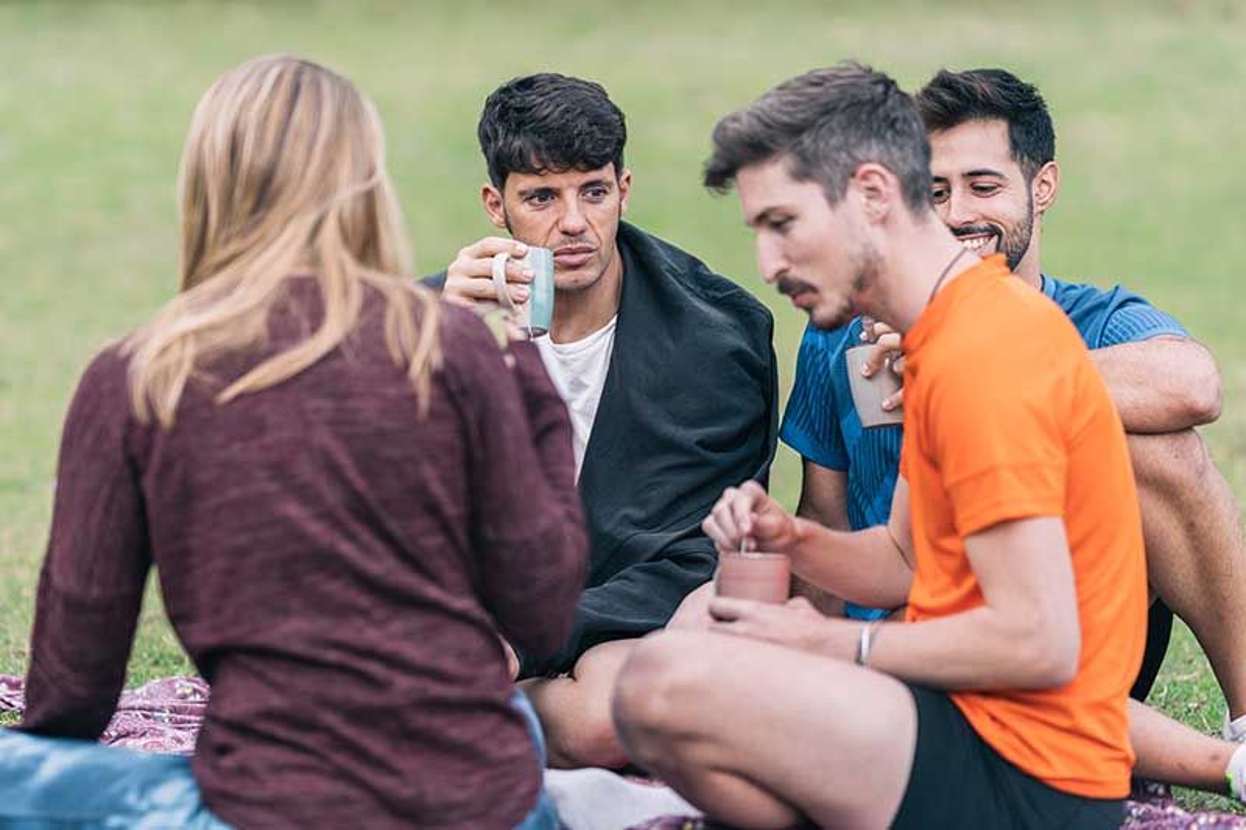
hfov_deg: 16.1
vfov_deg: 10.7
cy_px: 415
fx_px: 4412
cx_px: 623
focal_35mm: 128
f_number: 1.4
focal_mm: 85
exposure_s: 1/320
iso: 100
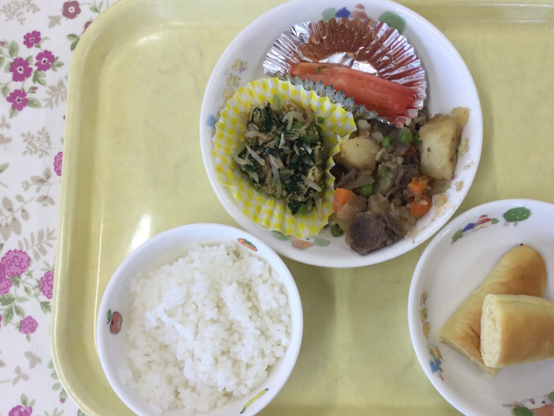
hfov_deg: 48.8
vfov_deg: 37.7
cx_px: 325
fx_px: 608
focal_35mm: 38
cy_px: 191
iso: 25
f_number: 2.4
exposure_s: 1/60
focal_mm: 3.3
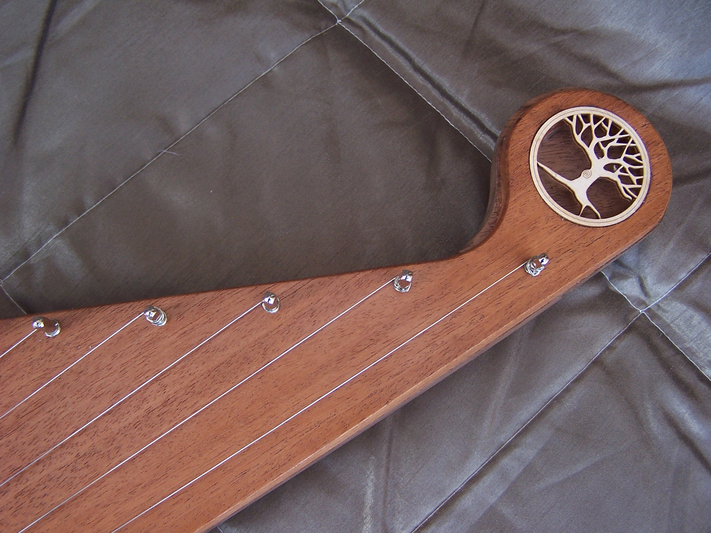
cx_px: 356
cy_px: 266
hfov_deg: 49.0
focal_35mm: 38
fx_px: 781
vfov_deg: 37.7
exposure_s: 1/30
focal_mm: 6.3
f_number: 2.8
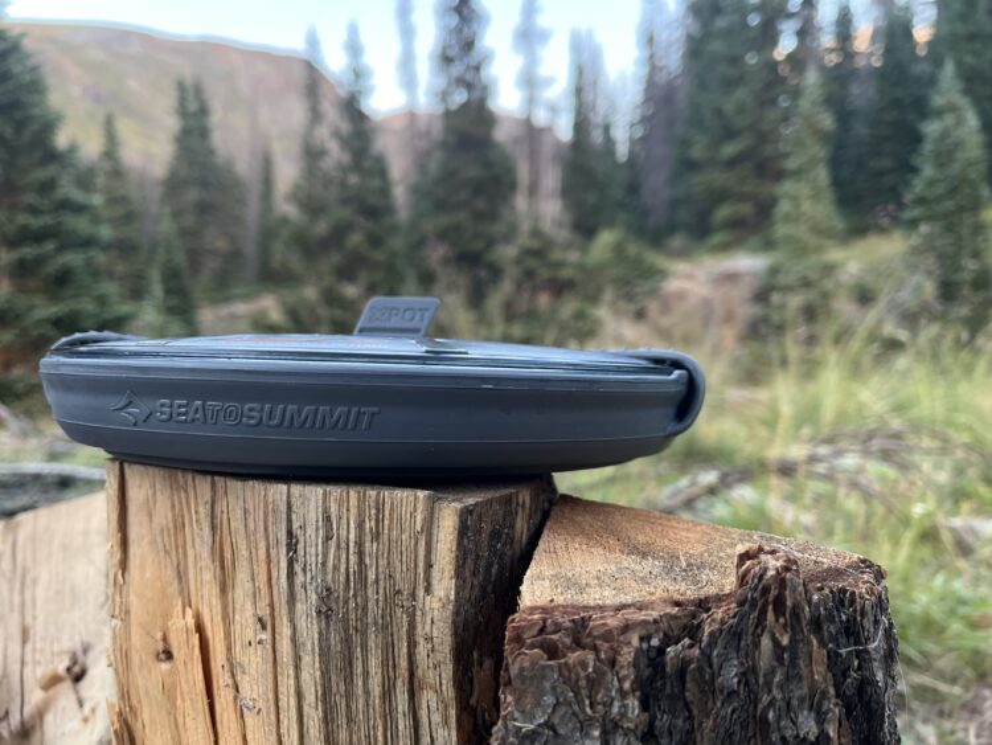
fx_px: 745
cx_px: 496
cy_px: 372
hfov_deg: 67.3
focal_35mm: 26
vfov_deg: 53.1
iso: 200
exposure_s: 1/60
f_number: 1.6
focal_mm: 5.1
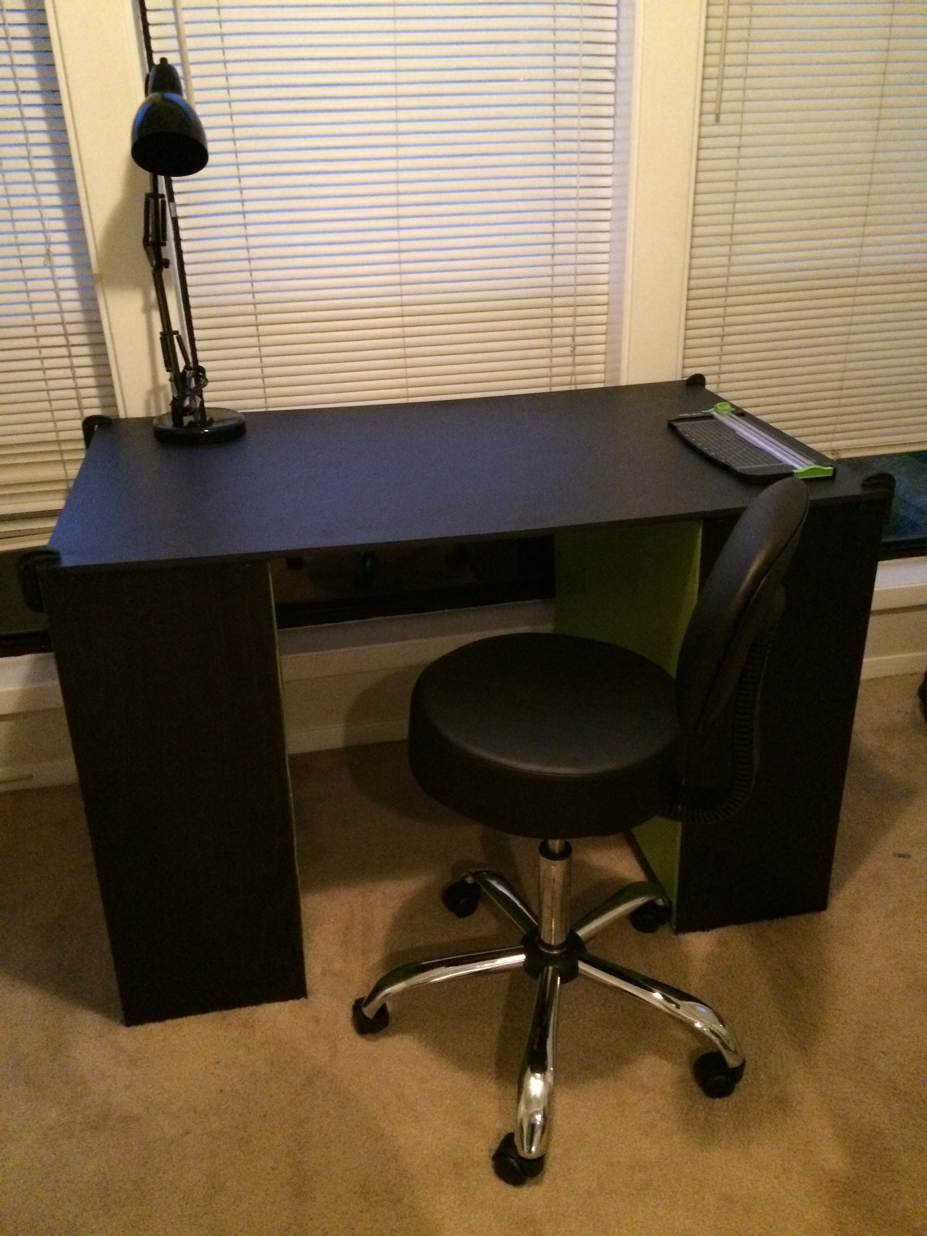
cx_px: 464
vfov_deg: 61.7
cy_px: 618
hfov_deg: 48.2
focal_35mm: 29
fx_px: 1035
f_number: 2.2
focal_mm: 4.15
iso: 500
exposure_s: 1/15
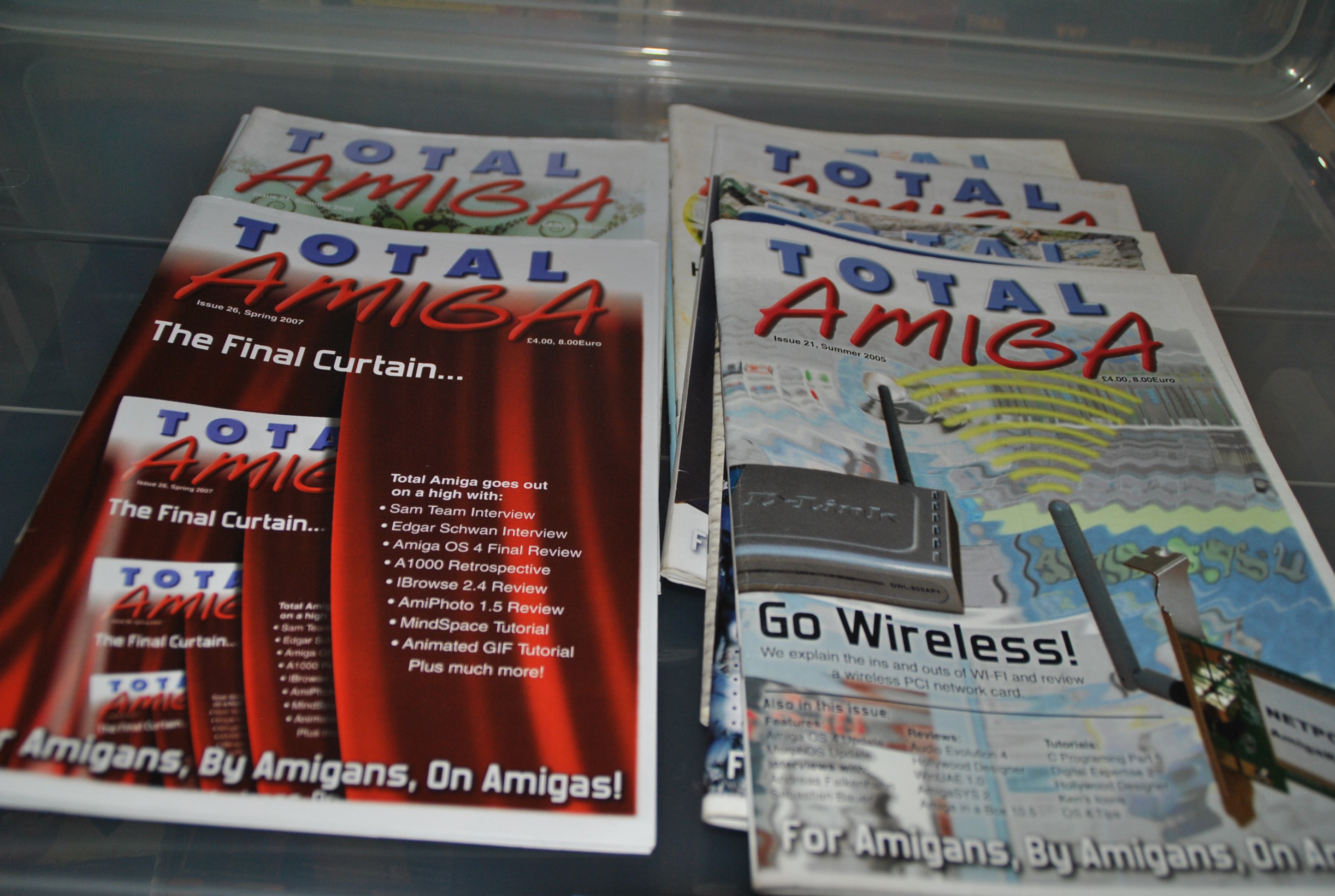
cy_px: 448
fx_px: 1226
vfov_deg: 40.1
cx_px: 668
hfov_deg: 57.1
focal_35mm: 33
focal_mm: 22
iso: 200
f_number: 3.5
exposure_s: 1/60
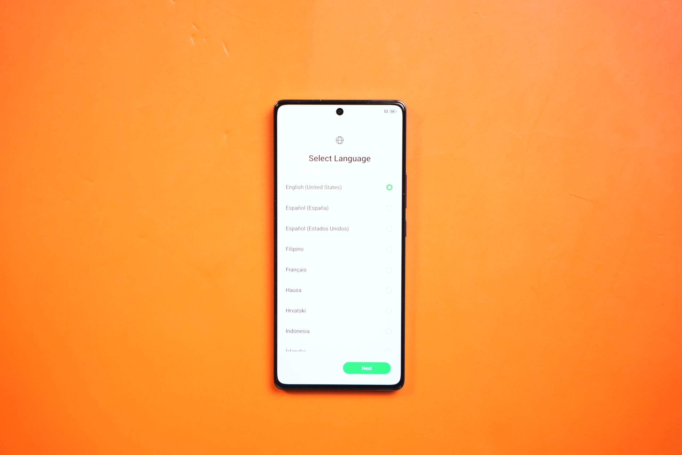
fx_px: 1326
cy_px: 228
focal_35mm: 70
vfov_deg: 19.5
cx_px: 341
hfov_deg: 28.8
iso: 640
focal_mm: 70
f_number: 3.2
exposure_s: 1/125
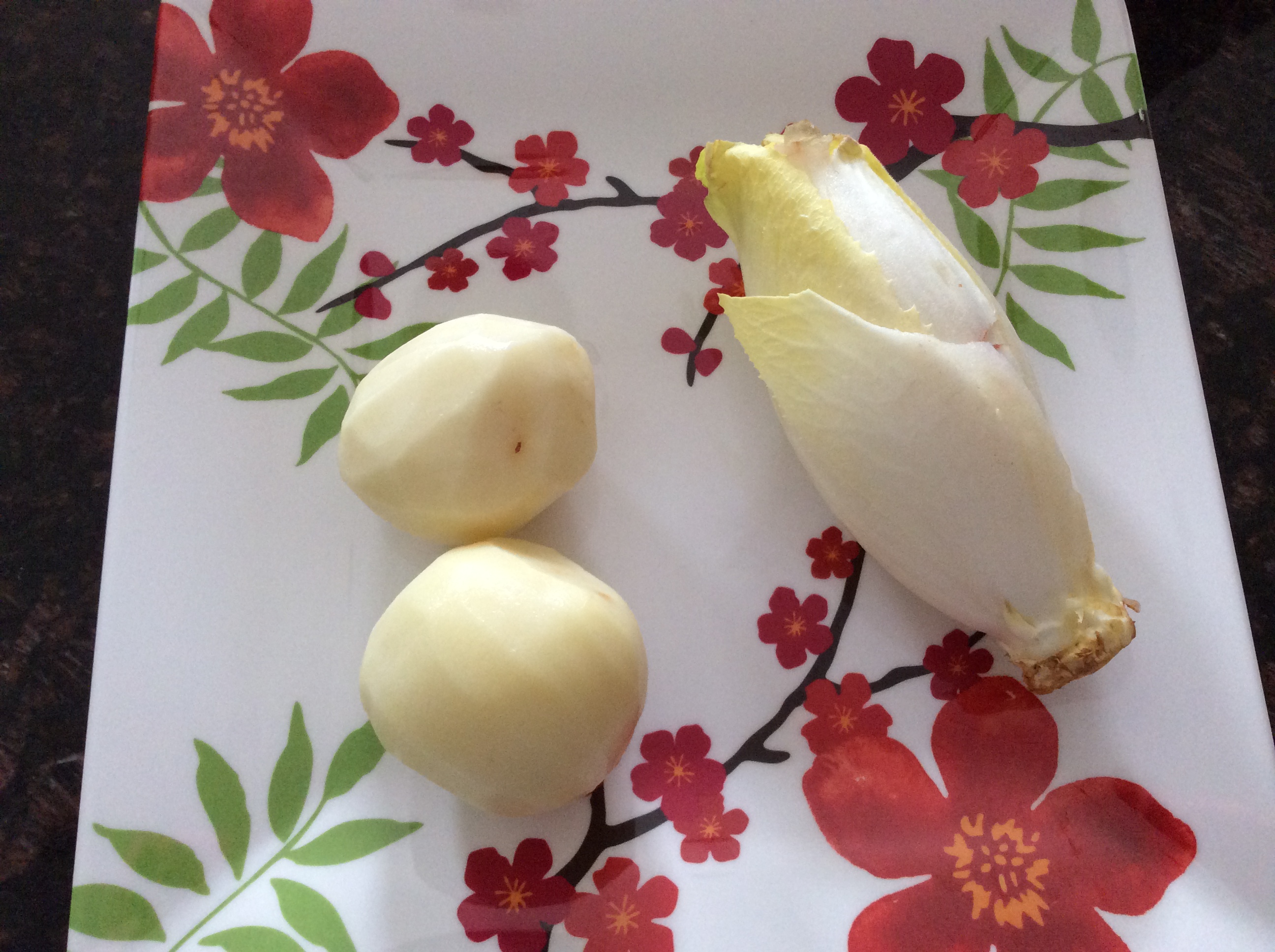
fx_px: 1214
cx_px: 638
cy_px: 476
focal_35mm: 33
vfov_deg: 42.8
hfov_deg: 55.4
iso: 160
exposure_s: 1/24
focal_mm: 3.3
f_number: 2.4
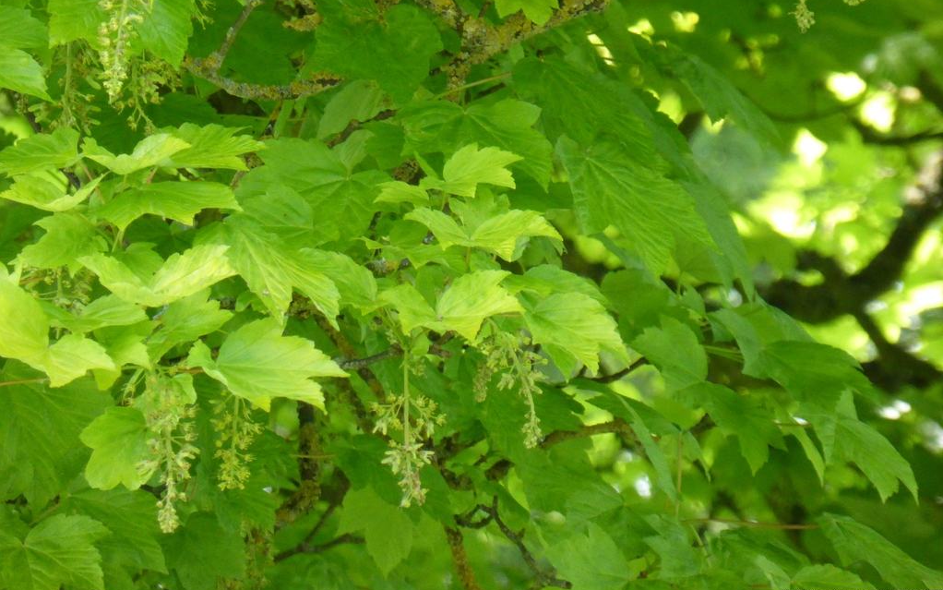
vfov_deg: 2.7
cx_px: 472
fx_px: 12312
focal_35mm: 479
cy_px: 241
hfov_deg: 4.4
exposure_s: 1/250
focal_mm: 73.1
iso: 800
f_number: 6
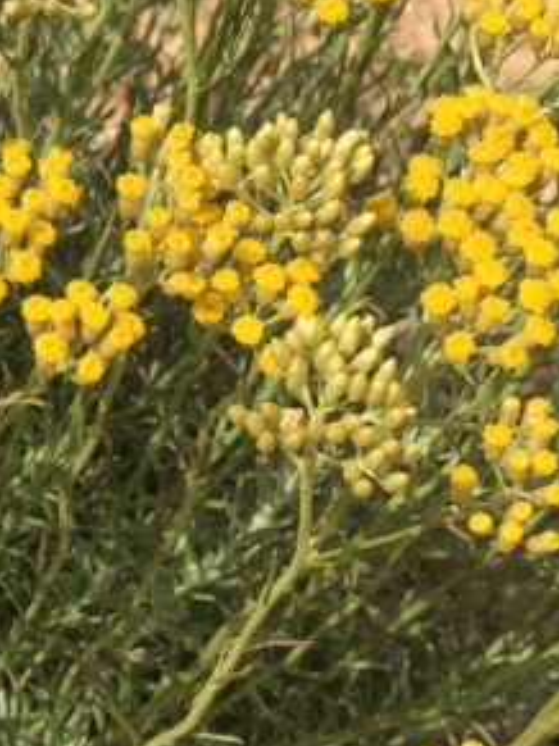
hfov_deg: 13.6
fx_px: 2198
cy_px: 405
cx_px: -297
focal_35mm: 102
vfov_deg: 19.3
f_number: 2.2
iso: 32
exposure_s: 1/3049
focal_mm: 4.15
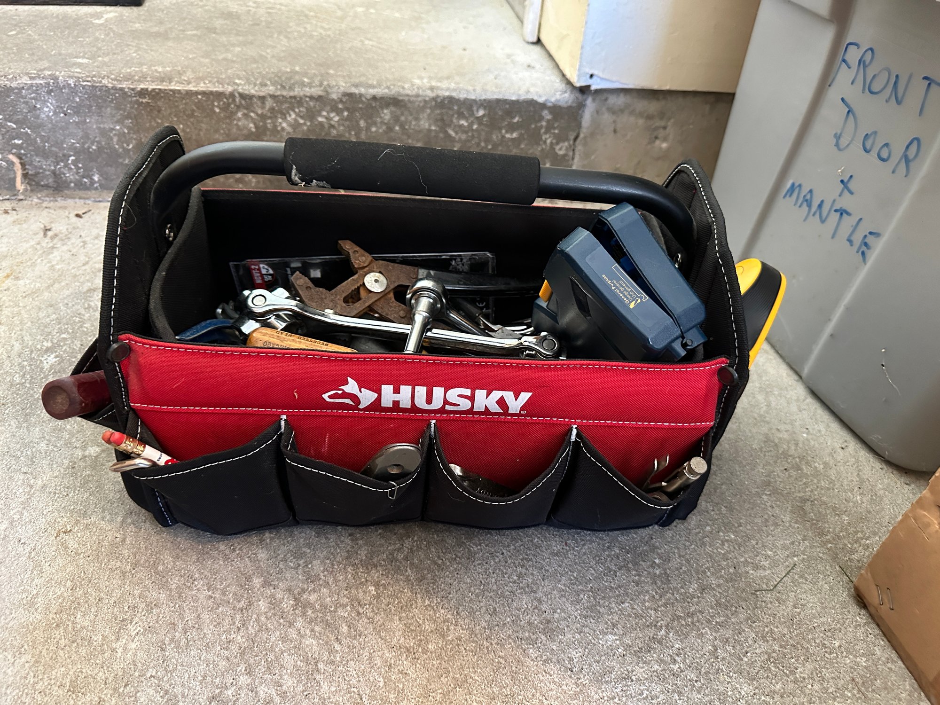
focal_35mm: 24
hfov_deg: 71.6
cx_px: 470
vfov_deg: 56.8
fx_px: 652
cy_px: 352
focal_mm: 6.86
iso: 800
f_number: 1.78
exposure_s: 1/40
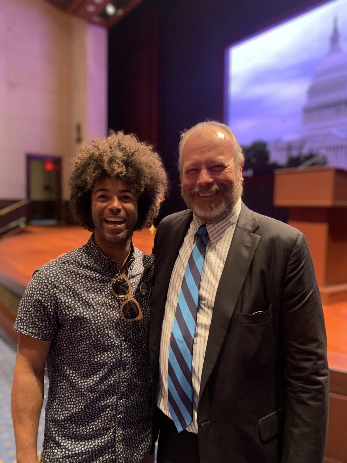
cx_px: 174
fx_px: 348
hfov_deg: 53.1
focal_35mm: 26
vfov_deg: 67.3
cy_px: 232
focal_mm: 4.25
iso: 640
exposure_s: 1/30
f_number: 1.8
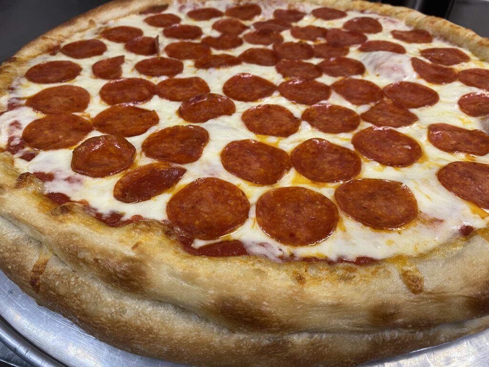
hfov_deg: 67.3
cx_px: 244
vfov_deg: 53.1
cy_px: 184
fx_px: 367
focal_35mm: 26
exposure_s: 1/60
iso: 80
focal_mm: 4.25
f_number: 1.8
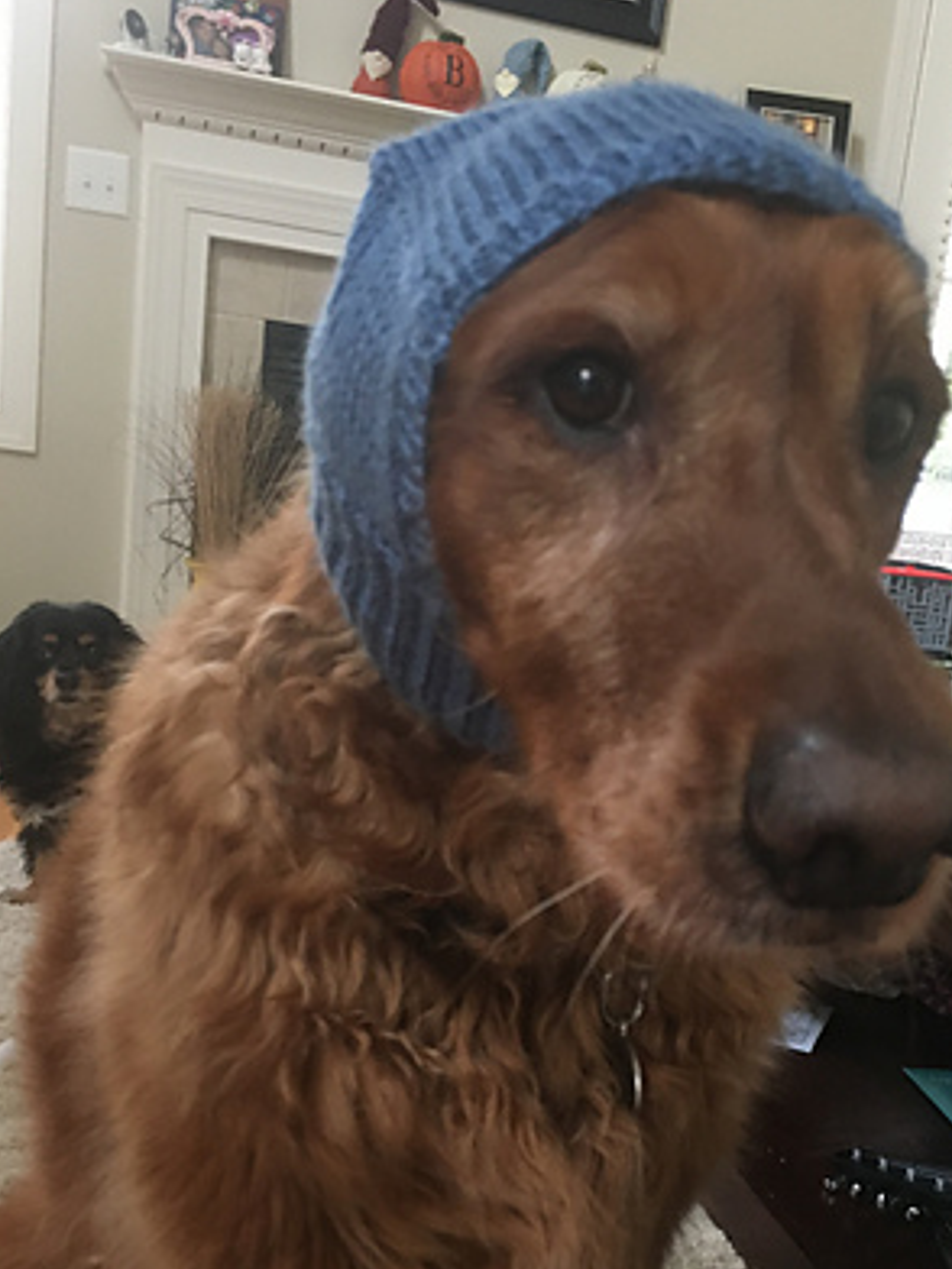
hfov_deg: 38.5
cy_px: 761
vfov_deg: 49.8
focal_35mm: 37
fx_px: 1357
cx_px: 572
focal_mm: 4.15
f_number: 2.2
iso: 200
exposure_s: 1/20
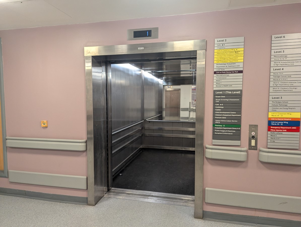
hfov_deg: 71.5
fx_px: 209
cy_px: 114
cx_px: 150
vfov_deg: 56.9
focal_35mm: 24
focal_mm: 6.81
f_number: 1.85
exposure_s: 1/25
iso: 149
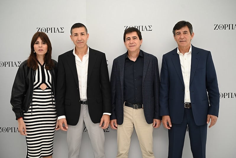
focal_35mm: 40
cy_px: 79
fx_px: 262
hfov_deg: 48.5
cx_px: 118
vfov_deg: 33.4
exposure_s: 1/250
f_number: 4
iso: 800
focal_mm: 40
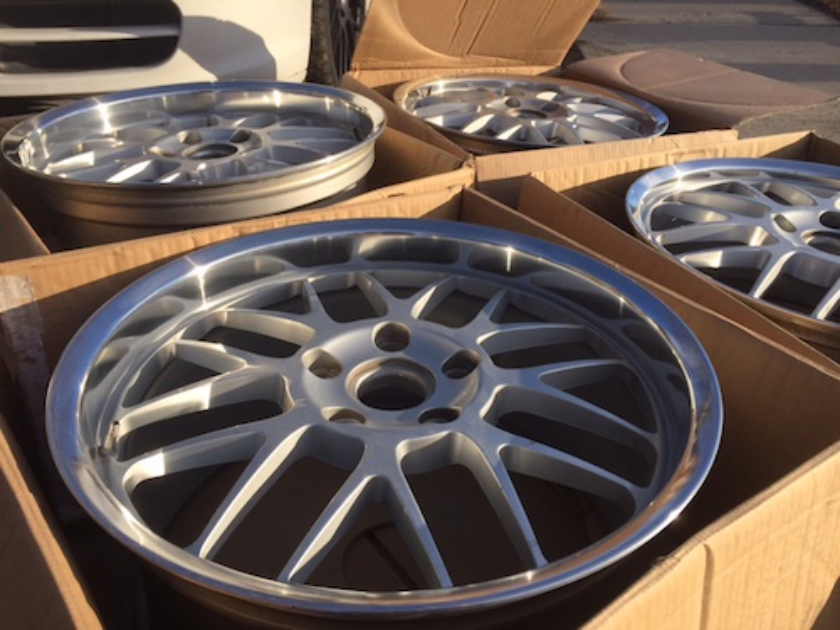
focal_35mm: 29
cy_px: 315
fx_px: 704
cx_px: 420
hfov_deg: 61.7
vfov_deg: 48.2
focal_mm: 4.15
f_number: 2.2
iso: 32
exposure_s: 1/1582
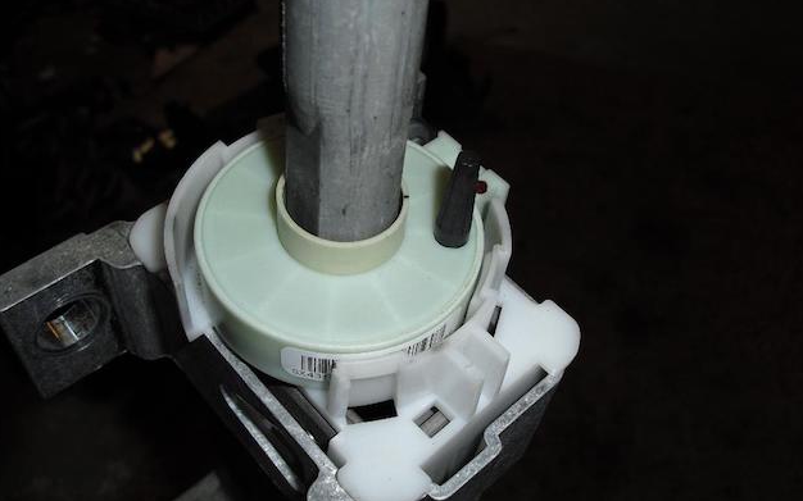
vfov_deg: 32.7
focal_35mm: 39
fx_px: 853
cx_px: 402
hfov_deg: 50.4
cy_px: 219
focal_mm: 6.3
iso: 100
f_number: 3.1
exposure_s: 1/60
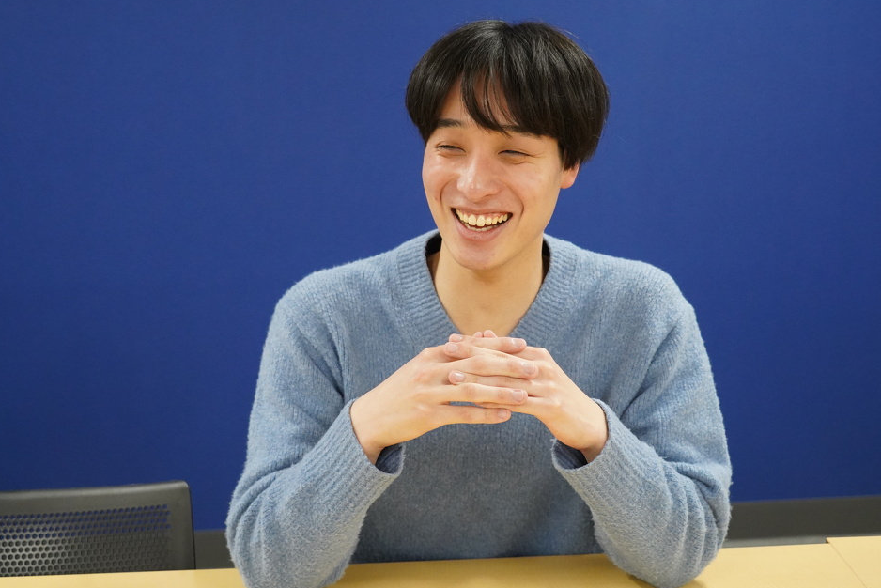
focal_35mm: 56
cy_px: 287
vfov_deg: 24.2
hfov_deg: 35.6
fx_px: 1371
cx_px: 446
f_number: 4.5
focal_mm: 52
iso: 6400
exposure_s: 1/250
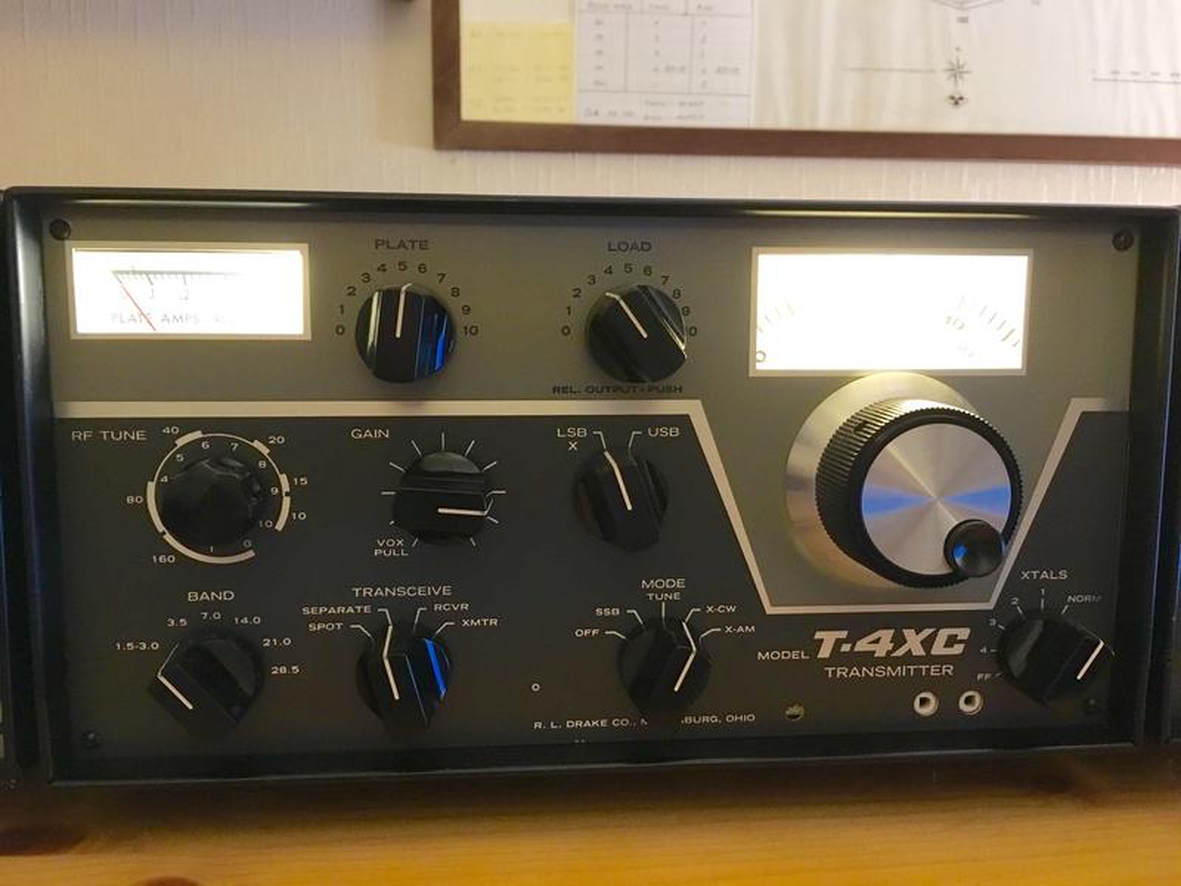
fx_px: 989
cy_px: 443
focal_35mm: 29
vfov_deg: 48.2
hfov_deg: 61.7
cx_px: 590
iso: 200
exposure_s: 1/17
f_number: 2.2
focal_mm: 4.15
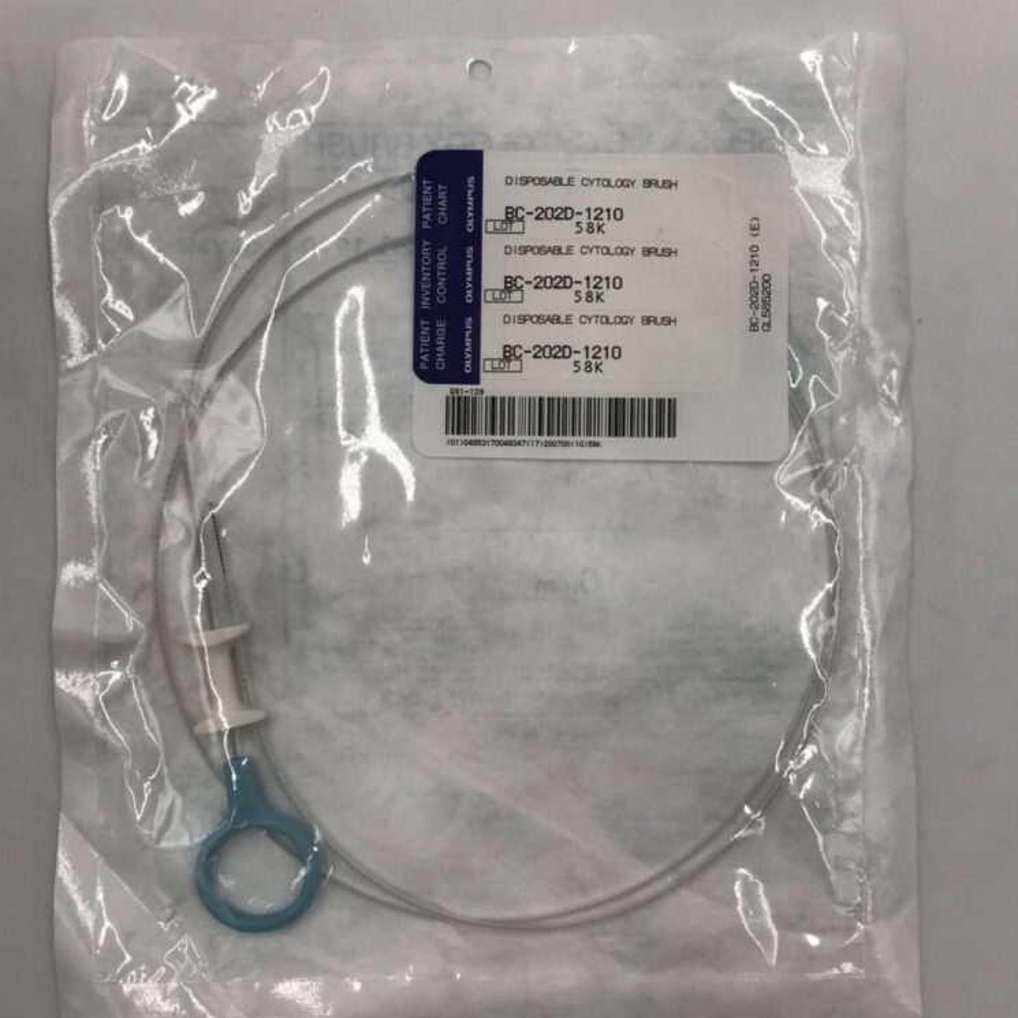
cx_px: 504
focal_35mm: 34
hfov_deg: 48.4
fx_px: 1131
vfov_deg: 48.4
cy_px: 545
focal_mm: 3.99
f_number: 1.8
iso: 20
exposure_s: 1/238
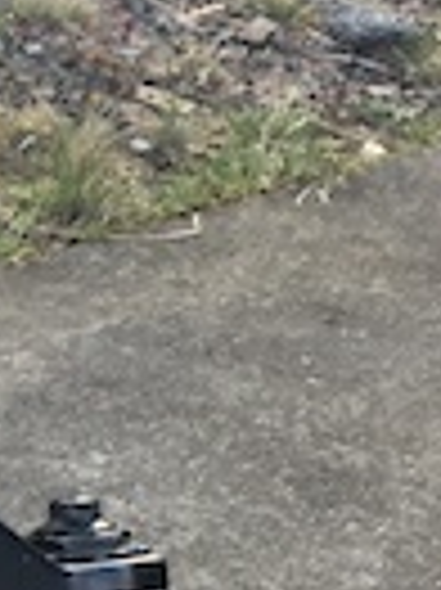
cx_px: -508
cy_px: 1130
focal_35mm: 177
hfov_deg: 7.9
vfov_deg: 10.4
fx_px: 3011
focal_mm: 4.15
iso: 25
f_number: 2.2
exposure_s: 1/106
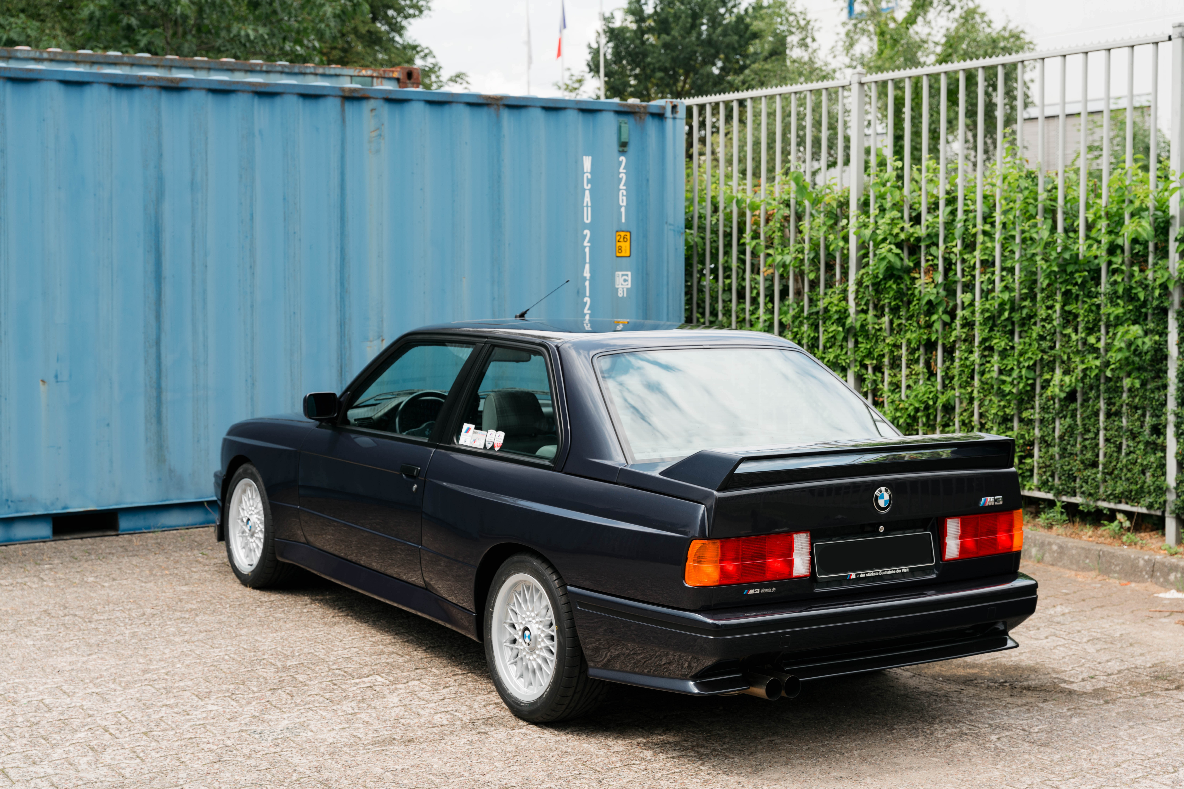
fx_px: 1641
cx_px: 592
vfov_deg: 27.1
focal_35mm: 50
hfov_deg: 39.7
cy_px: 394
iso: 100
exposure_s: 1/100
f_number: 5.6
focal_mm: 49.9
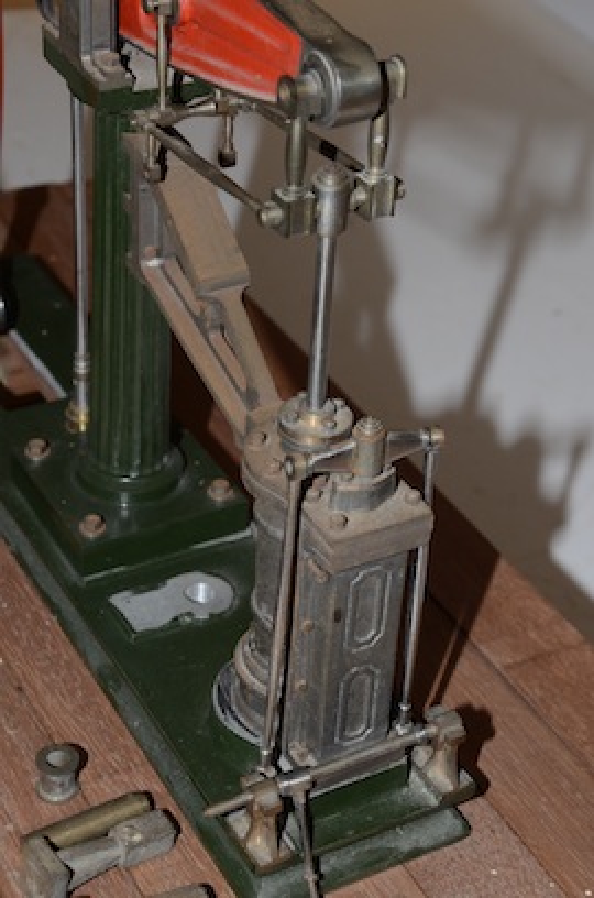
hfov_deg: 17.4
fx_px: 1940
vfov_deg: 26.0
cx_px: 297
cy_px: 449
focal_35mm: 78
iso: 800
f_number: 10
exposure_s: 1/60
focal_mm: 52
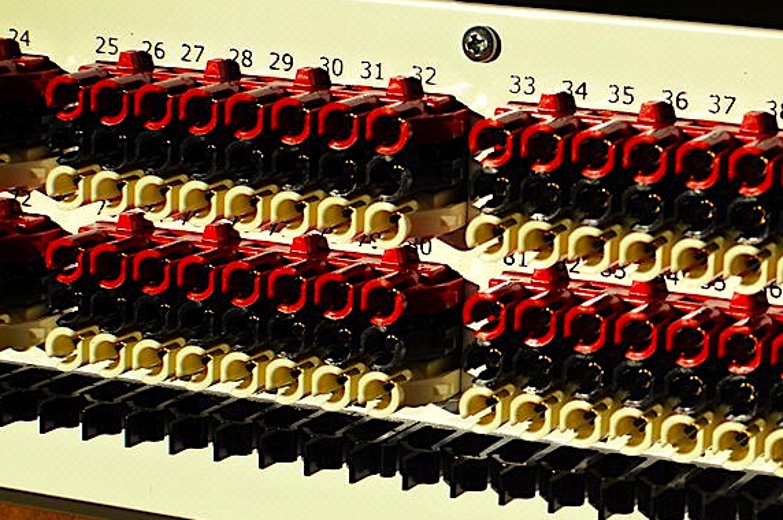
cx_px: 758
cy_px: 388
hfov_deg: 18.2
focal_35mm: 110
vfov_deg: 12.4
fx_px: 2391
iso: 100
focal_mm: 35
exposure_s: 1/500
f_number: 8
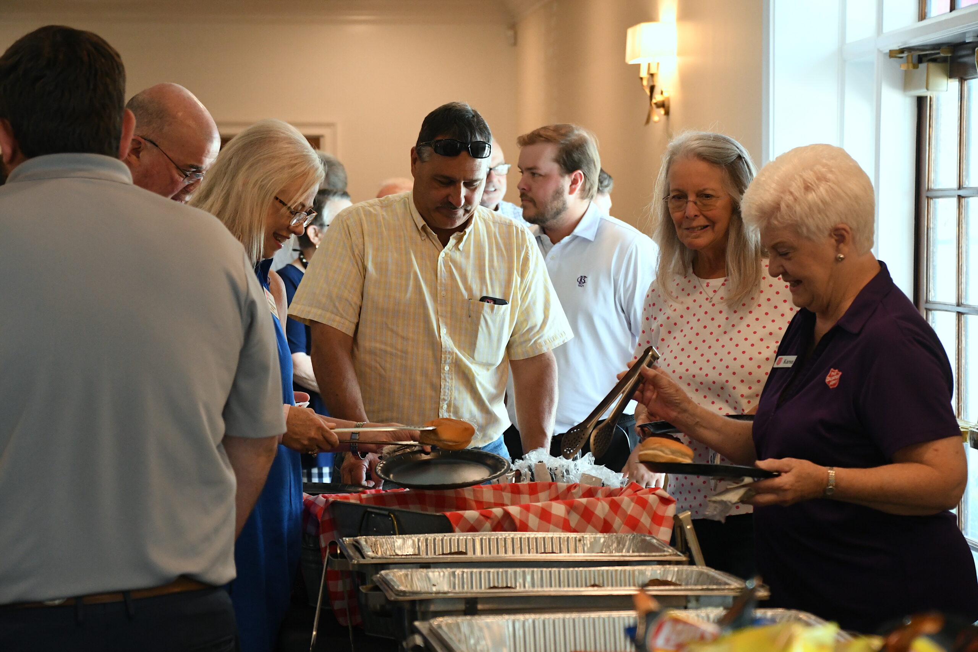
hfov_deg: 10.2
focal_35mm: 202
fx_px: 5501
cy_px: 326
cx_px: 489
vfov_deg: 6.8
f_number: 6
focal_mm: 135
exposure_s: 1/200
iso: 2500
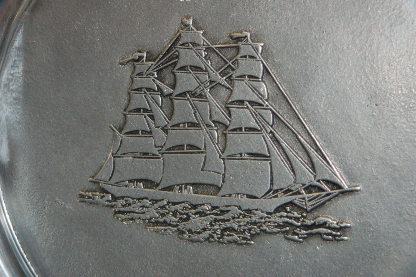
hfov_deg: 14.9
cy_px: 138
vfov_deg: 9.9
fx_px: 1593
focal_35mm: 138
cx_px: 208
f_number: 5.6
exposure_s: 1/60
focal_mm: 92
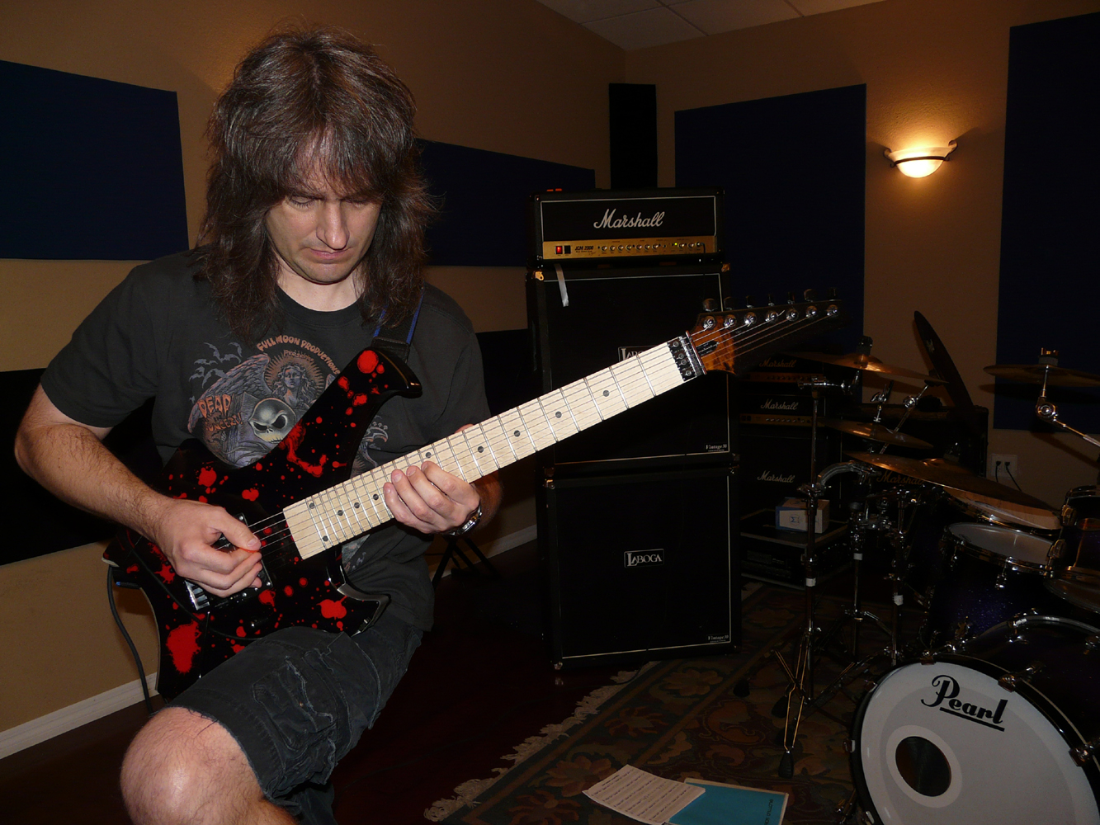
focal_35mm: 28
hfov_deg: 63.4
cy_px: 412
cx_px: 550
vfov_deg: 49.8
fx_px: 890
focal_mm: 4.6
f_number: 2.8
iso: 100
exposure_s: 1/30
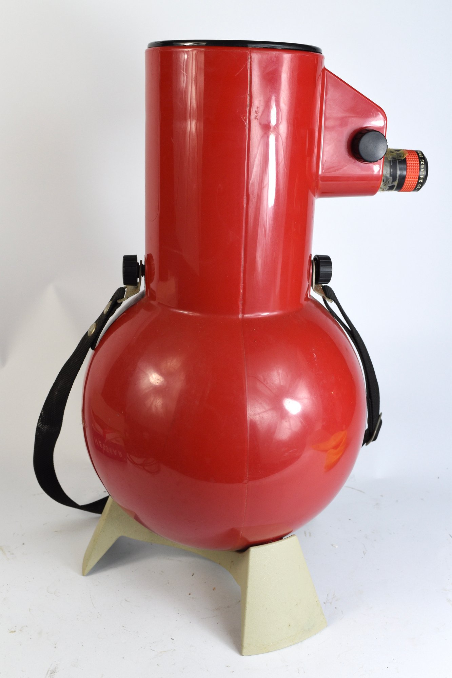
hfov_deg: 34.2
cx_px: 226
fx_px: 735
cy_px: 339
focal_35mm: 39
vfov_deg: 49.6
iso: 640
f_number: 8
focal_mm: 26
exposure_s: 1/160
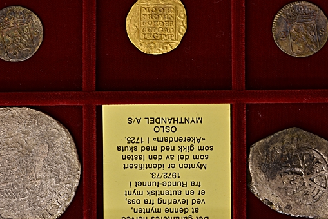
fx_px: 966
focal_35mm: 106
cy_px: 99
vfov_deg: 12.9
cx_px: 166
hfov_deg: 19.3
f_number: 16
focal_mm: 60
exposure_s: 1.3
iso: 100
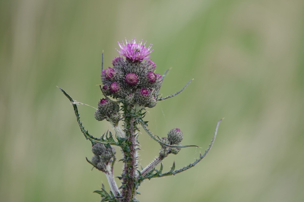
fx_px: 5066
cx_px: 152
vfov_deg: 2.3
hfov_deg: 3.4
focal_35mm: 600
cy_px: 101
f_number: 4
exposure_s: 1/320
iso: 100
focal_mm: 220
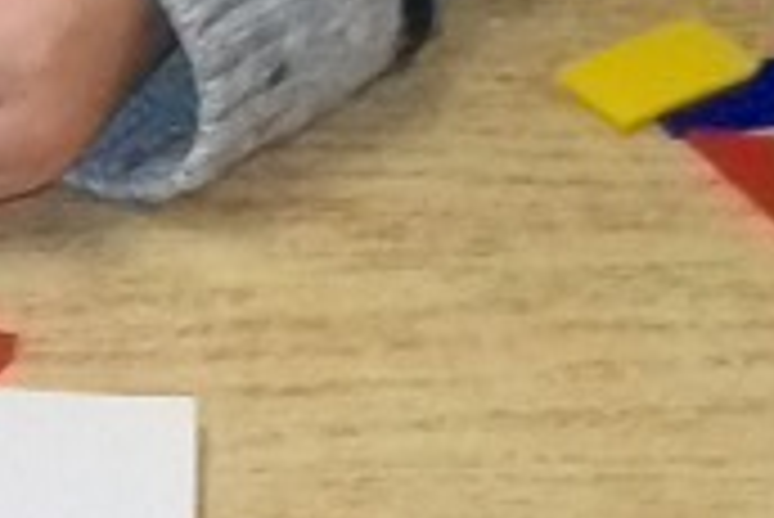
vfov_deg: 4.9
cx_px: -441
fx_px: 5982
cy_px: -72
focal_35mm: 278
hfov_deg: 7.3
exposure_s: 1/60
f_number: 2.7
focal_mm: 6
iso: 160
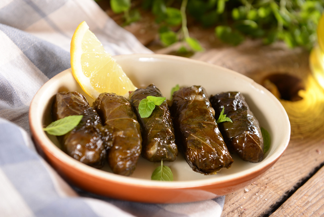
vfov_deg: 19.5
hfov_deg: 28.8
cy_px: 108
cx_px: 162
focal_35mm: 70
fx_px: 630
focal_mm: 70
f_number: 5
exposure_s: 1/160
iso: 125
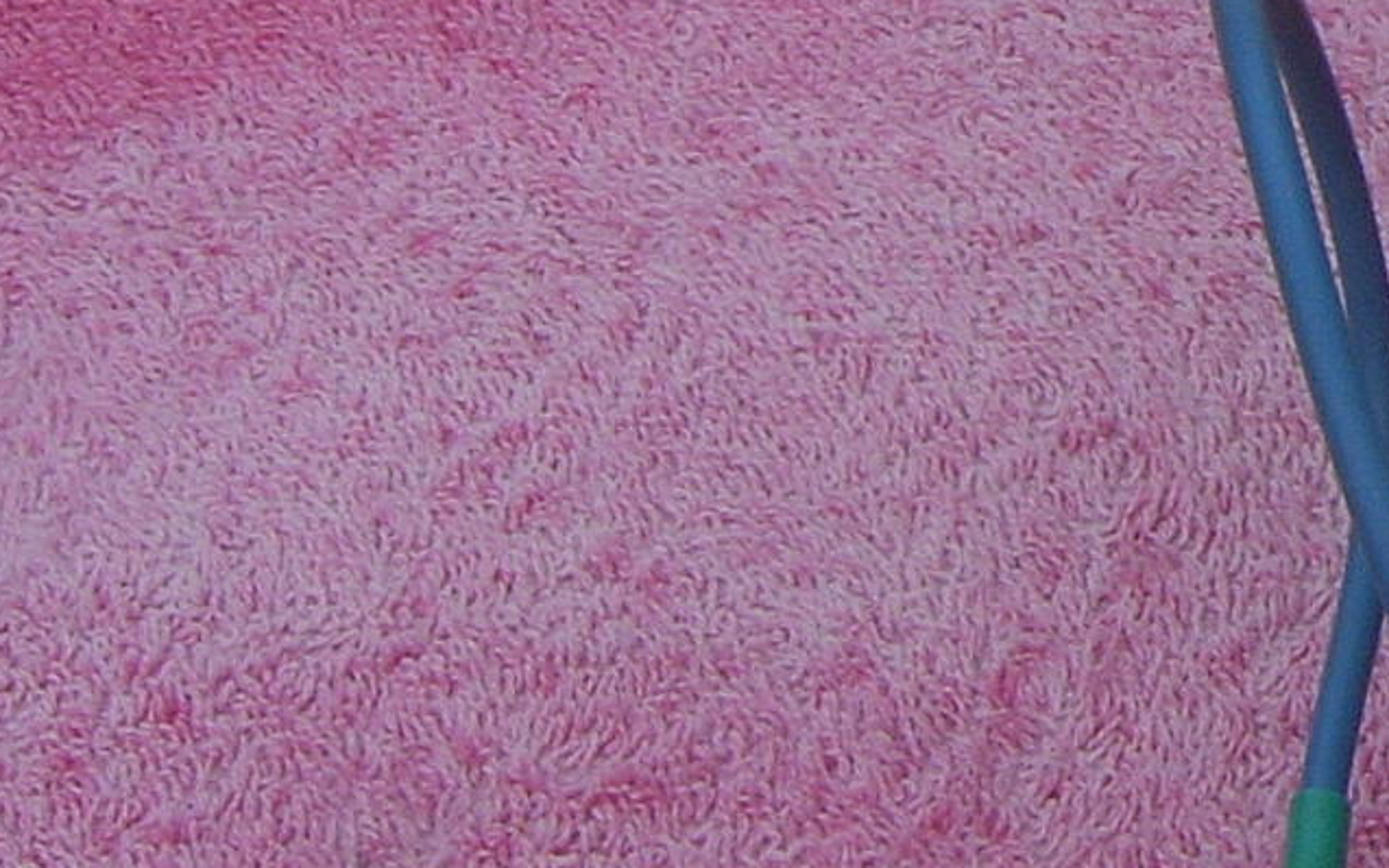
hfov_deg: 12.0
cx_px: 2324
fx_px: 6208
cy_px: -362
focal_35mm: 164
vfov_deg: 7.9
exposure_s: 1/250
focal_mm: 7.8
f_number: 6.4
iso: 50
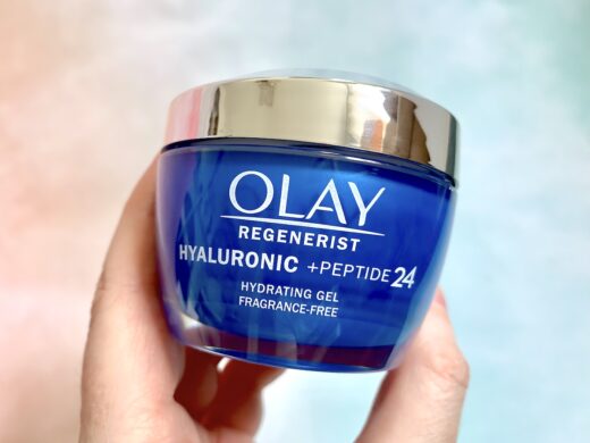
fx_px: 443
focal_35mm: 26
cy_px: 222
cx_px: 295
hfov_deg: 67.3
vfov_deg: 53.1
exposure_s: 1/28
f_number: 1.8
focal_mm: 4.25
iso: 25
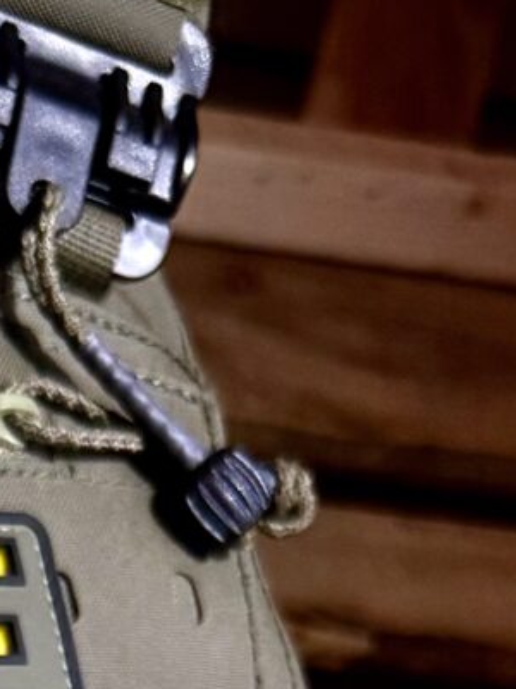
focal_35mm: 123
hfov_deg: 11.7
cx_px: -182
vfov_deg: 13.0
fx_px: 2445
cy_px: 1530
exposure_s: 1/60
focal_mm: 6.76
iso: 320
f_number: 1.78
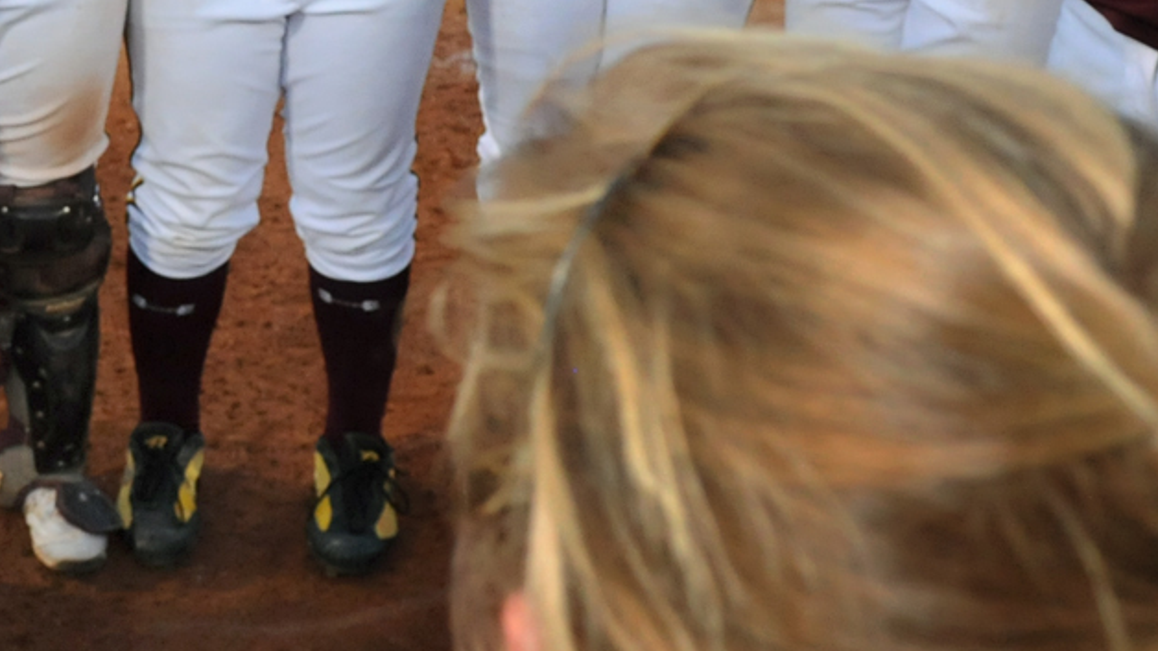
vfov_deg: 15.5
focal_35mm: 76
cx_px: -4
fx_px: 2349
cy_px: 18
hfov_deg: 26.2
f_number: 3.2
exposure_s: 1/500
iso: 1000
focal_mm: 17
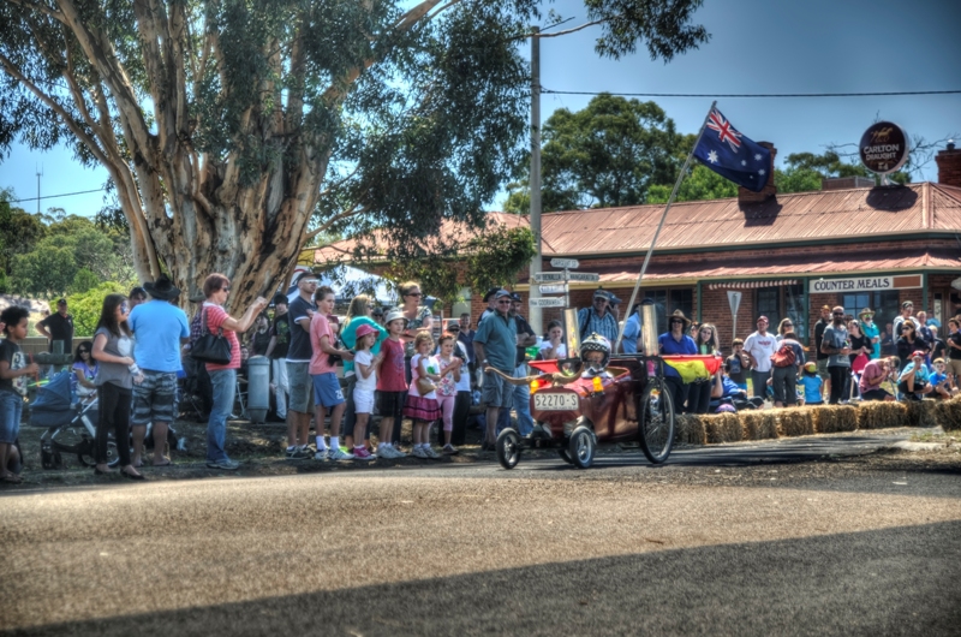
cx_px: 480
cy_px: 318
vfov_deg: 18.1
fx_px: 1998
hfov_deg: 27.0
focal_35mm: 75
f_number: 4
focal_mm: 50
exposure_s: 1/320
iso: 100
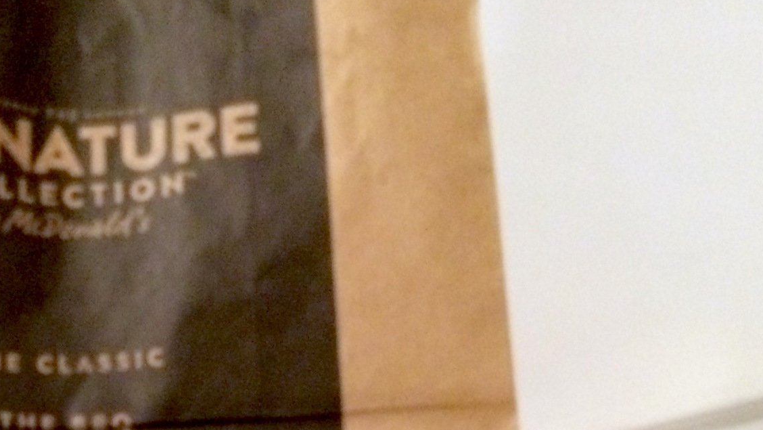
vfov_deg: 16.4
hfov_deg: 28.9
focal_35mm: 70
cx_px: 64
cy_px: 544
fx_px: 1416
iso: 640
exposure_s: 1/17
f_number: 2.2
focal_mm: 4.15
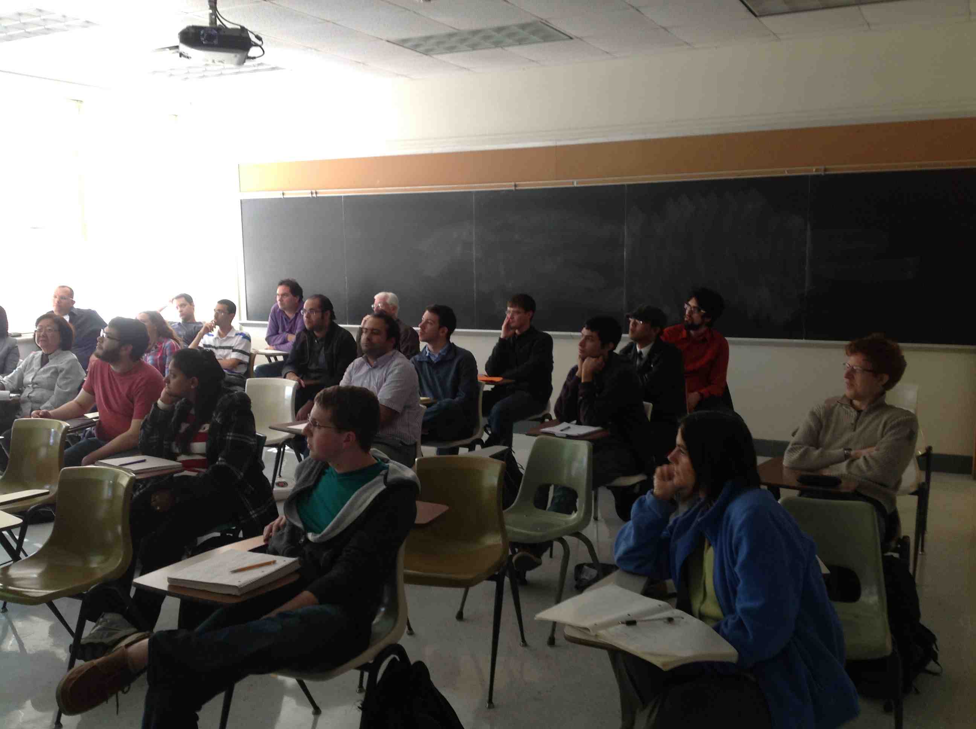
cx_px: 488
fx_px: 985
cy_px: 364
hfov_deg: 52.7
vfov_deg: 40.6
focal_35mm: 35
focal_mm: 4.28
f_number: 2.4
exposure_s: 1/15
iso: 64
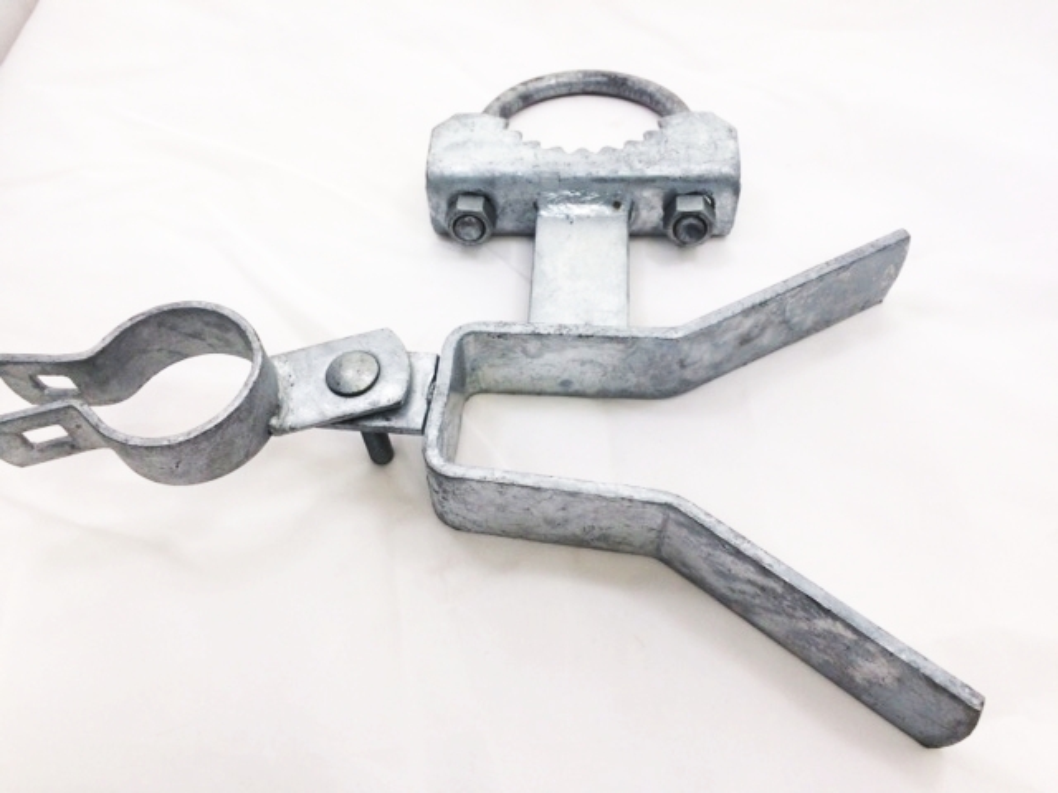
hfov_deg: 61.7
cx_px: 529
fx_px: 886
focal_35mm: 29
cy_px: 396
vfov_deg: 48.2
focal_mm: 4.15
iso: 64
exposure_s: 1/120
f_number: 2.2
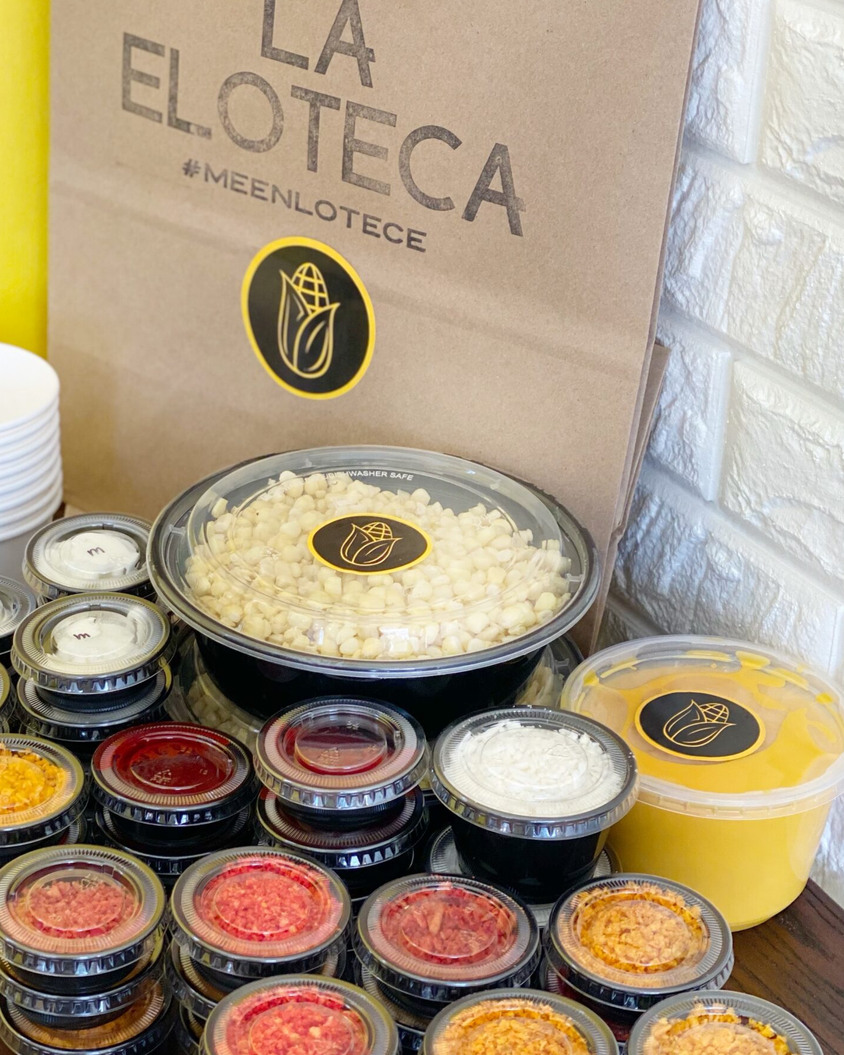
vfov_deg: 26.1
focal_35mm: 73
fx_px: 2279
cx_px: 349
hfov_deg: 21.0
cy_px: 497
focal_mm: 6
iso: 80
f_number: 2
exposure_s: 1/120
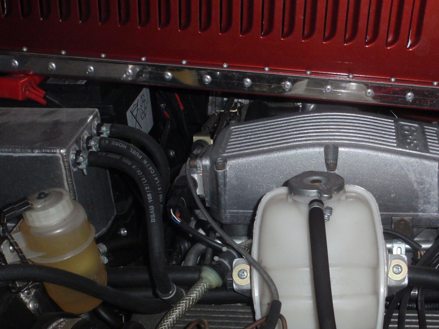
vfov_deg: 28.2
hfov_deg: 37.3
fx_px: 647
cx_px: 274
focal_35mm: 51
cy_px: 245
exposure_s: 1/60
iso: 250
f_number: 8
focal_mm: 5
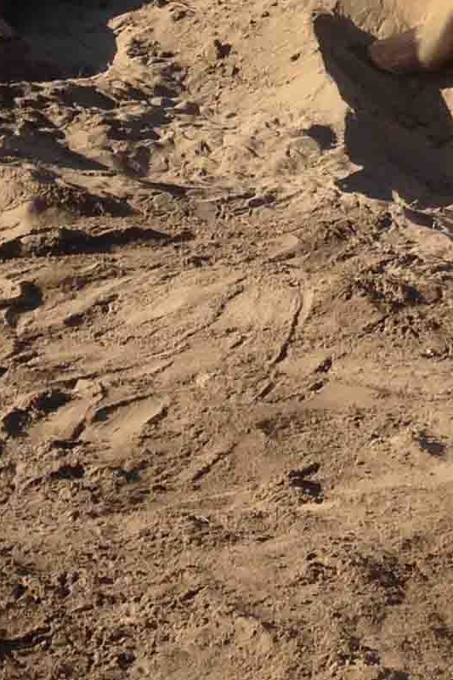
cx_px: 548
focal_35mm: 140
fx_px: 2643
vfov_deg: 13.8
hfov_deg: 9.7
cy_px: -348
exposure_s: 1/1063
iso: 50
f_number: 2.4
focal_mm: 4.12
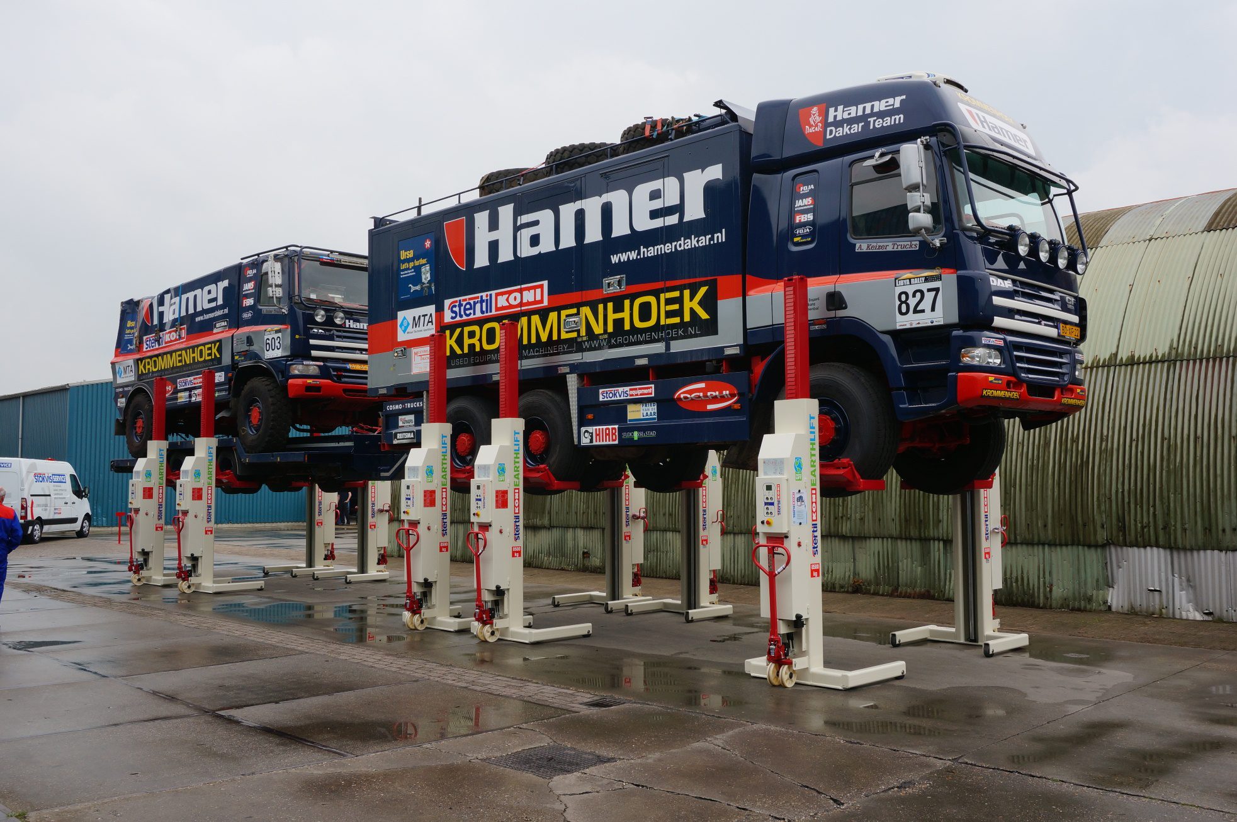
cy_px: 411
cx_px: 618
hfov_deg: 59.5
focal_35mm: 32
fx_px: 1081
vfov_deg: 41.6
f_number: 11
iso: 100
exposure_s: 1/80
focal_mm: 21
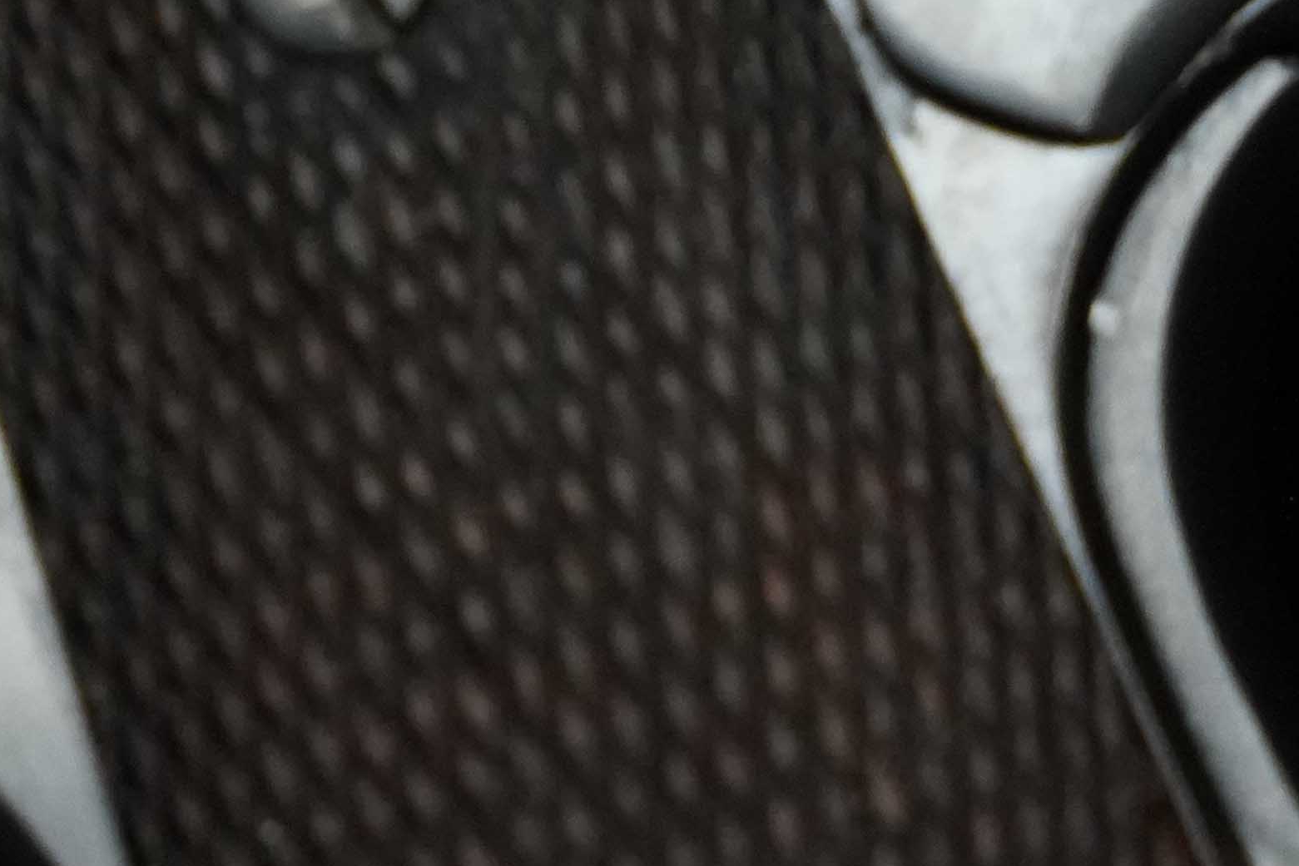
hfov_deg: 7.6
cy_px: -482
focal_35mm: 269
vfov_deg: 5.1
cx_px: -131
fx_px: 9707
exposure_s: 1/500
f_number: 5.6
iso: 8000
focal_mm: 70
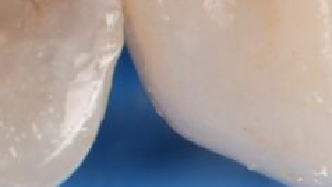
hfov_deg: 3.0
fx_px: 6225
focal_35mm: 707
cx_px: -144
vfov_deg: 1.7
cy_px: -66
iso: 200
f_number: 32
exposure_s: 1/200
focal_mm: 105
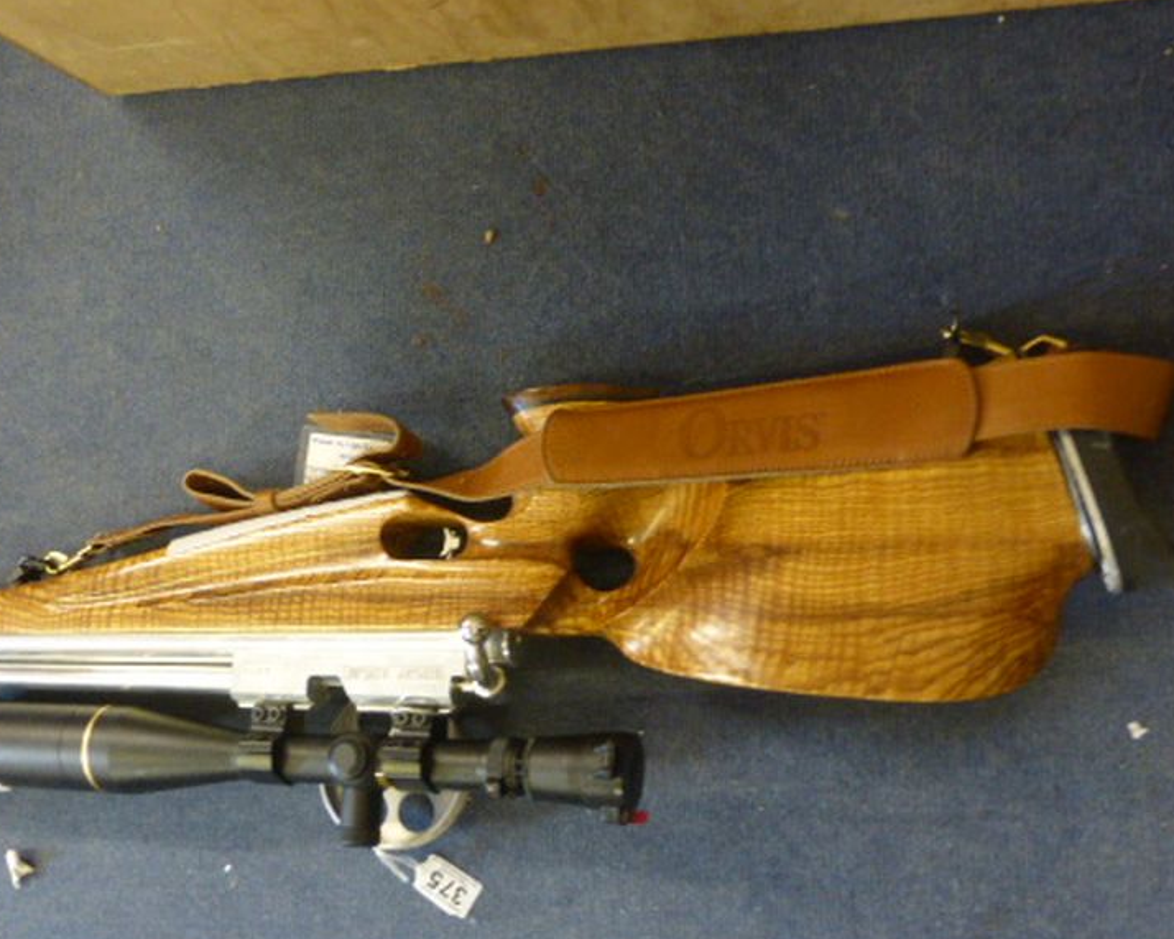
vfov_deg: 42.0
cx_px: 449
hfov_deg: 51.1
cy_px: 562
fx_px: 1216
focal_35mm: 35
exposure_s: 1/10
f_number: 3.3
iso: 400
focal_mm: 4.3
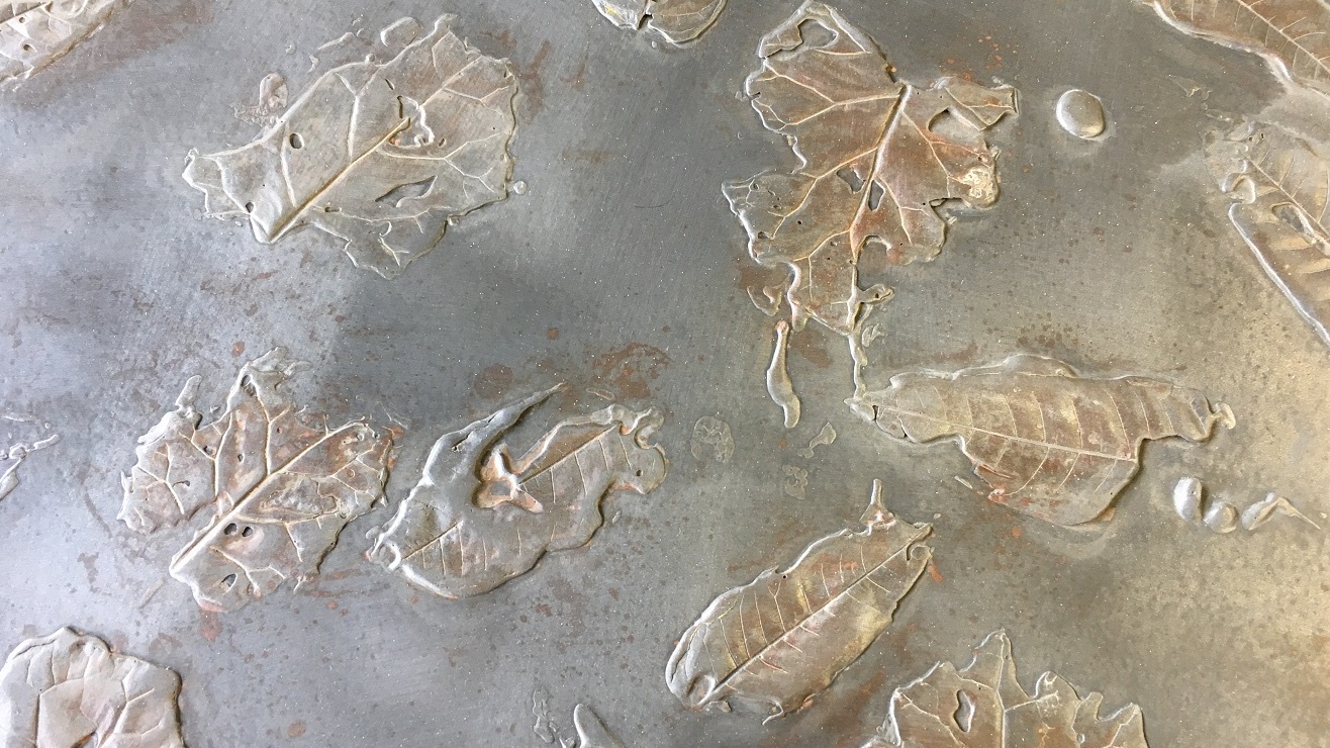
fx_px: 1128
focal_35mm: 32
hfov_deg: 61.0
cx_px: 666
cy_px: 417
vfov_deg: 36.6
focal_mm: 4.15
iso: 50
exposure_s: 1/33
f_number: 2.2
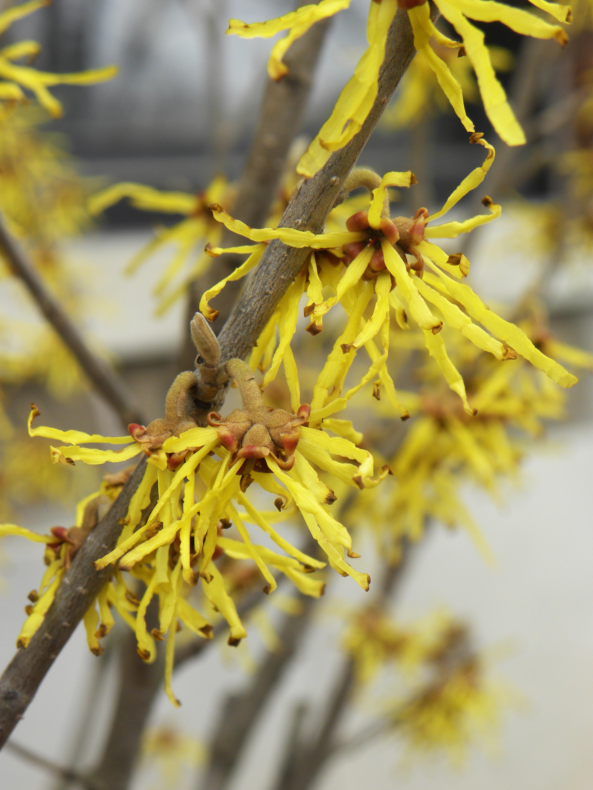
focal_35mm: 95
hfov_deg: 15.6
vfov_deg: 20.7
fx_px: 2170
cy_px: 395
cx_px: 296
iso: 64
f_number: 4
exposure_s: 1/142
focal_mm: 16.9
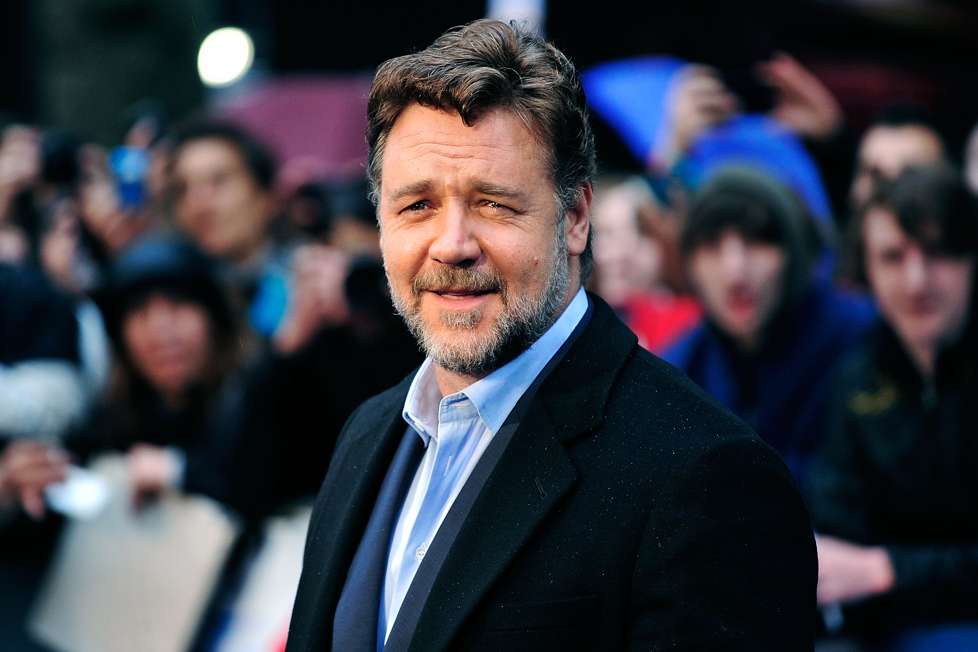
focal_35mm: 200
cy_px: 326
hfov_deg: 10.3
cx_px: 489
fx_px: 5433
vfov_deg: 6.9
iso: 1600
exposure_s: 1/320
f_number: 4
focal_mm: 200
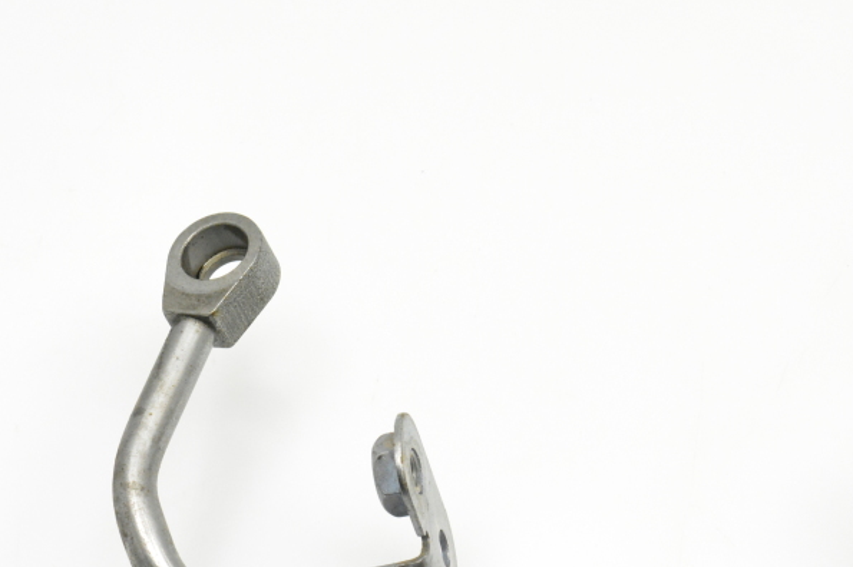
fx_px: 2936
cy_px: 368
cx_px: 602
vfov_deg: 11.0
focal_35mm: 124
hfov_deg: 16.5
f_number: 13
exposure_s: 1/640
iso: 6400
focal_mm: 48
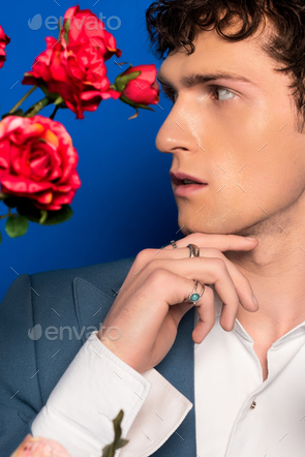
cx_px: 226
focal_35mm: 100
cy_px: 325
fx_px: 1270
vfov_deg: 20.3
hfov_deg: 13.7
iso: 80
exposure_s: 1/160
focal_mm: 50
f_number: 5
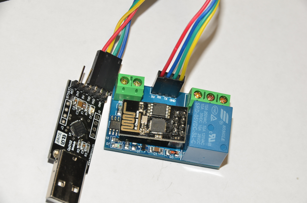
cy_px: 102
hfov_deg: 13.1
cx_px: 154
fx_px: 1340
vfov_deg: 8.7
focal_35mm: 158
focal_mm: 105
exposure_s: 1/60
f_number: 11
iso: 125
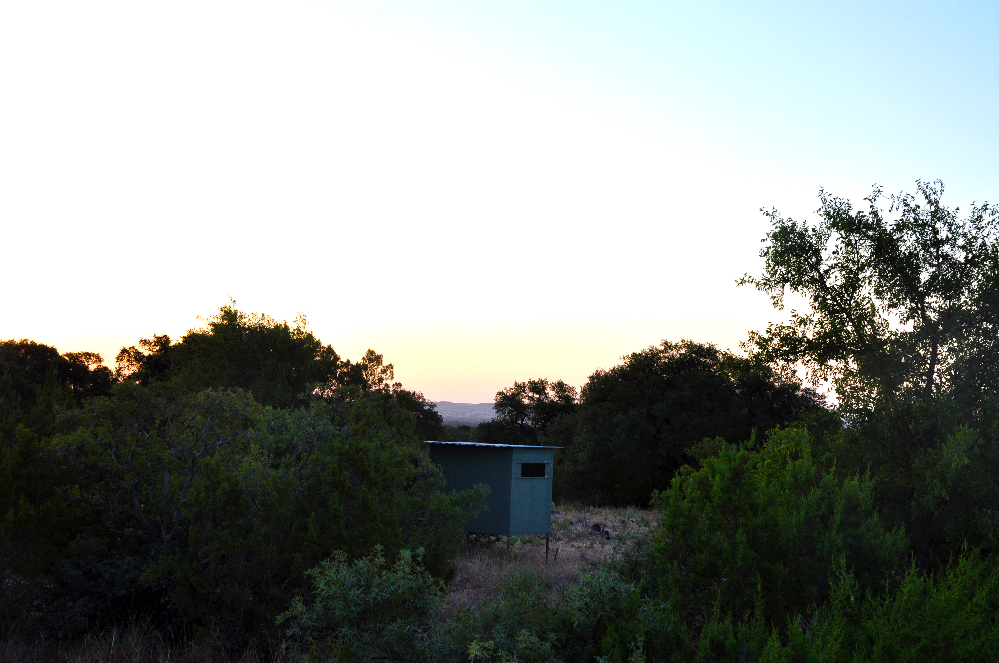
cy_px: 332
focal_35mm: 51
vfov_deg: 26.4
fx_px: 1414
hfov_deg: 38.9
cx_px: 500
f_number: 9
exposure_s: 1/100
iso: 400
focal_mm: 34
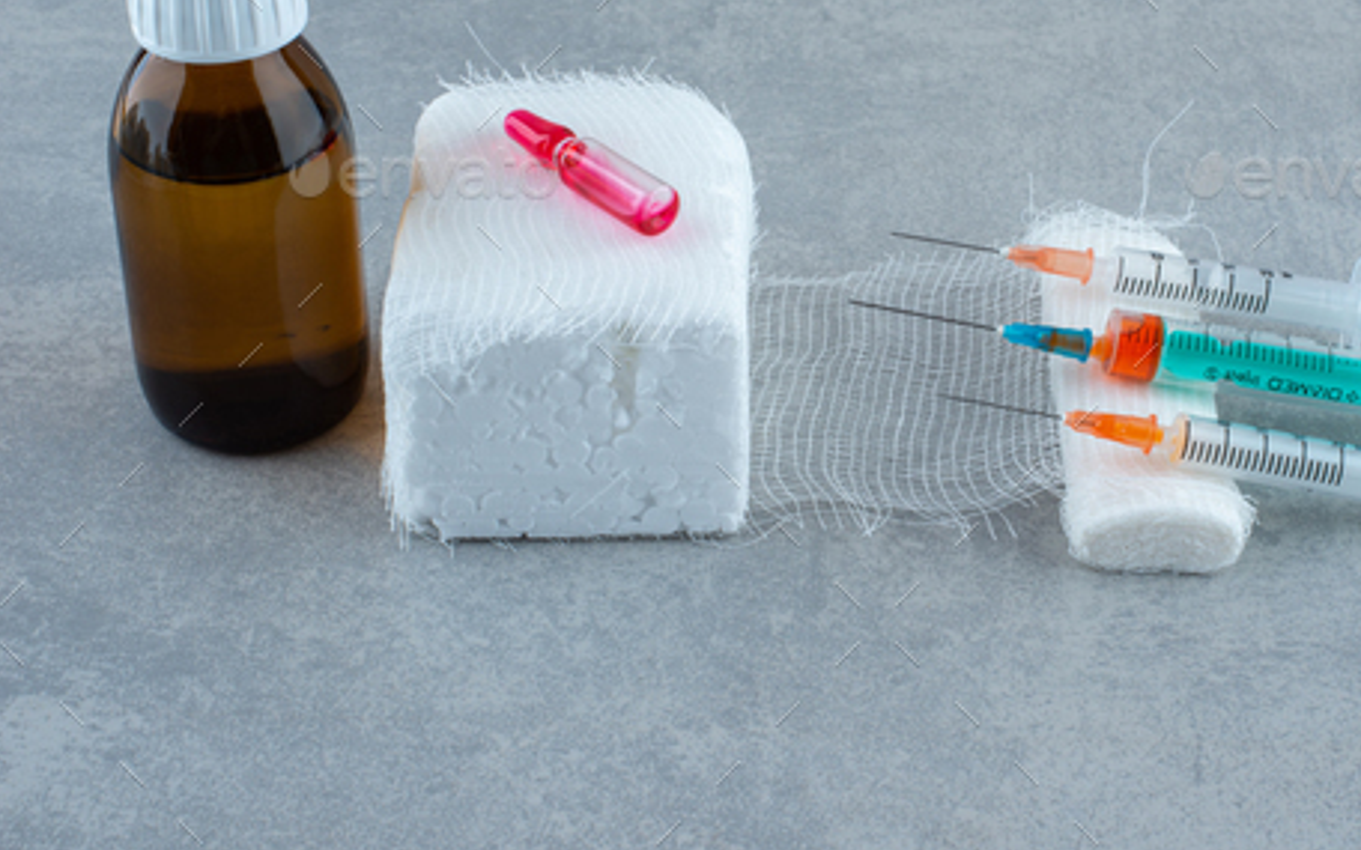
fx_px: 2448
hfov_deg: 30.9
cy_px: 316
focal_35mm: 66
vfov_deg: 19.7
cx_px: 863
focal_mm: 50
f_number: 13
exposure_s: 1/125
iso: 250
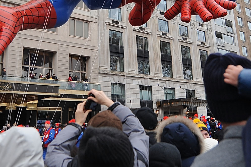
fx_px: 334
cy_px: 26
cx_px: 108
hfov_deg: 41.1
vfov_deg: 27.3
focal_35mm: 48
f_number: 3.2
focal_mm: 16
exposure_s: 1/1000
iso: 640
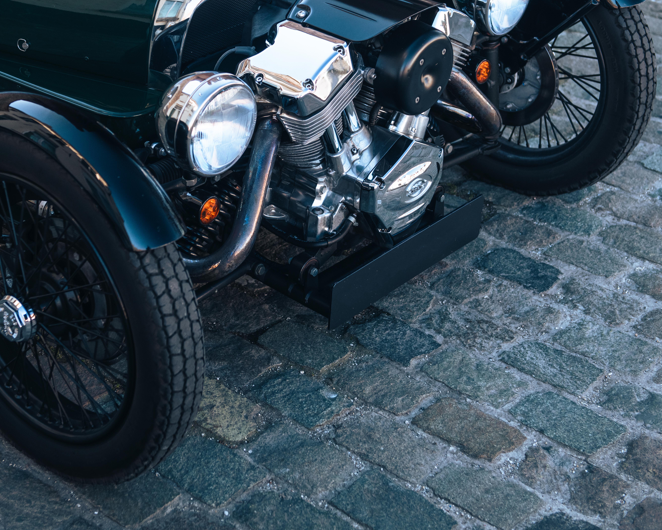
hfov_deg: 26.7
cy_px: 185
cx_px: 246
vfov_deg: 21.5
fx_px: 1391
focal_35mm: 71
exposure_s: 1/200
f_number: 3.5
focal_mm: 48
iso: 400
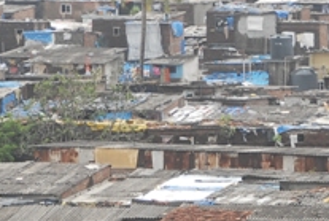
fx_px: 3508
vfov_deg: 3.6
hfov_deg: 5.4
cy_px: 81
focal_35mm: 383
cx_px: 56
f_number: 5.6
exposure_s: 1/400
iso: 200
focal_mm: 66
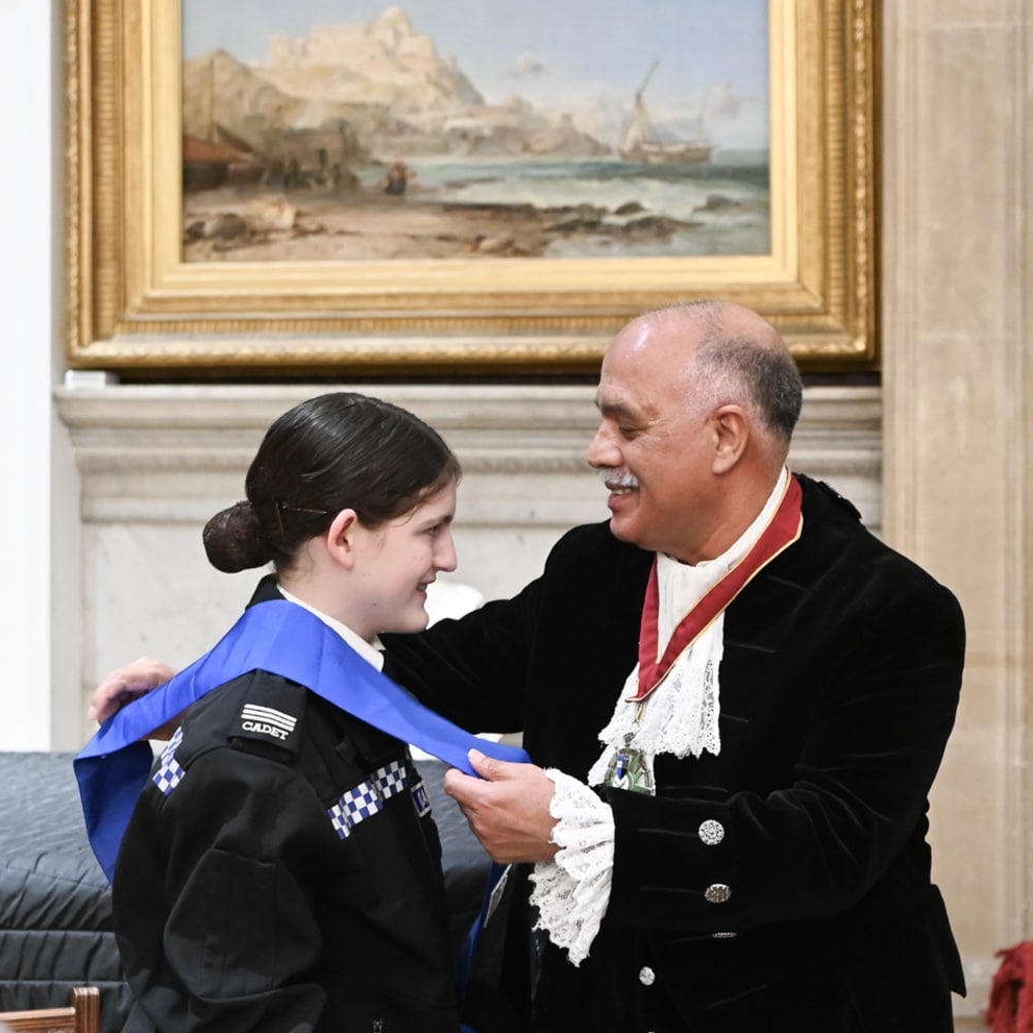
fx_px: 1823
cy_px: 756
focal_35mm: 54
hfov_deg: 31.6
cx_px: 517
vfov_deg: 31.2
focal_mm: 42
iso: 3200
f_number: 3.2
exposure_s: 1/125
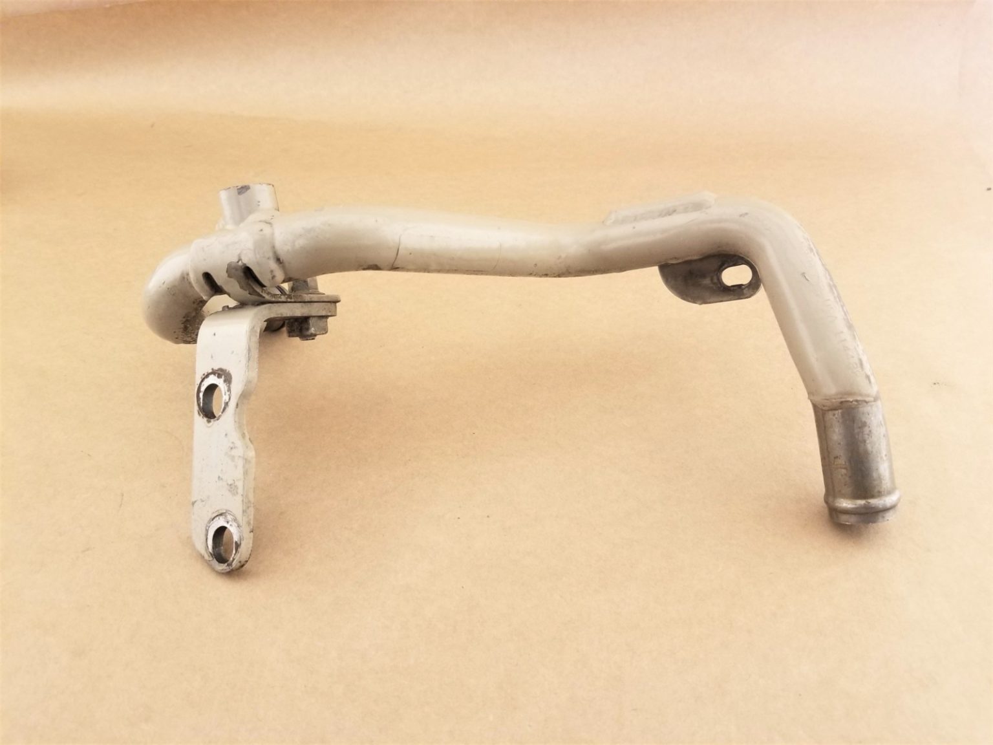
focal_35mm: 26
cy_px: 372
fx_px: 746
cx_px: 496
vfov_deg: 53.1
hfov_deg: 67.3
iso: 200
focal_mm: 4.3
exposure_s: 1/40
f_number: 1.7
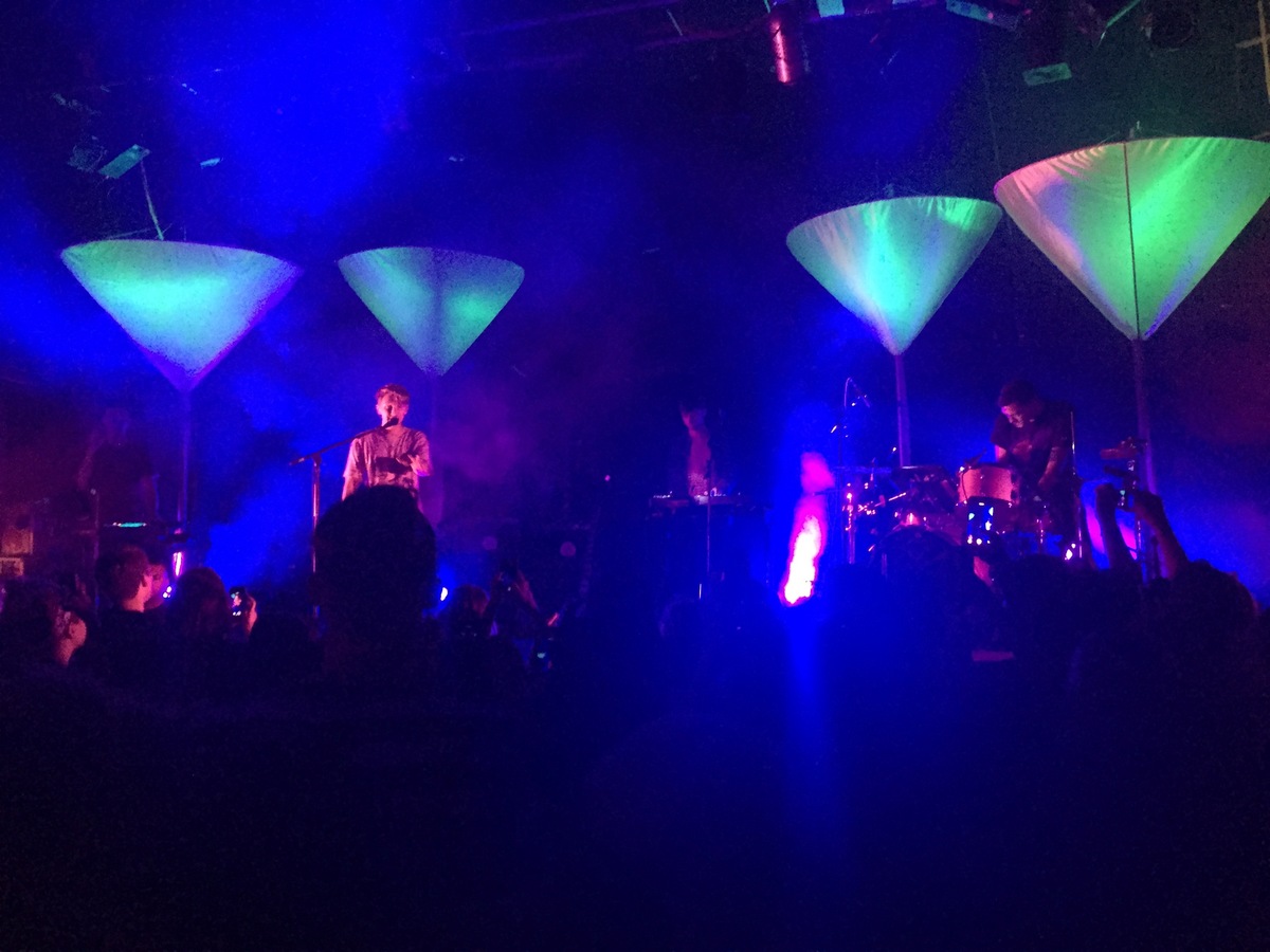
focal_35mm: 29
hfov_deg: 61.7
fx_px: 1064
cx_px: 635
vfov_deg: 48.2
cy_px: 476
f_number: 2.2
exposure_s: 1/15
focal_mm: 4.15
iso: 400
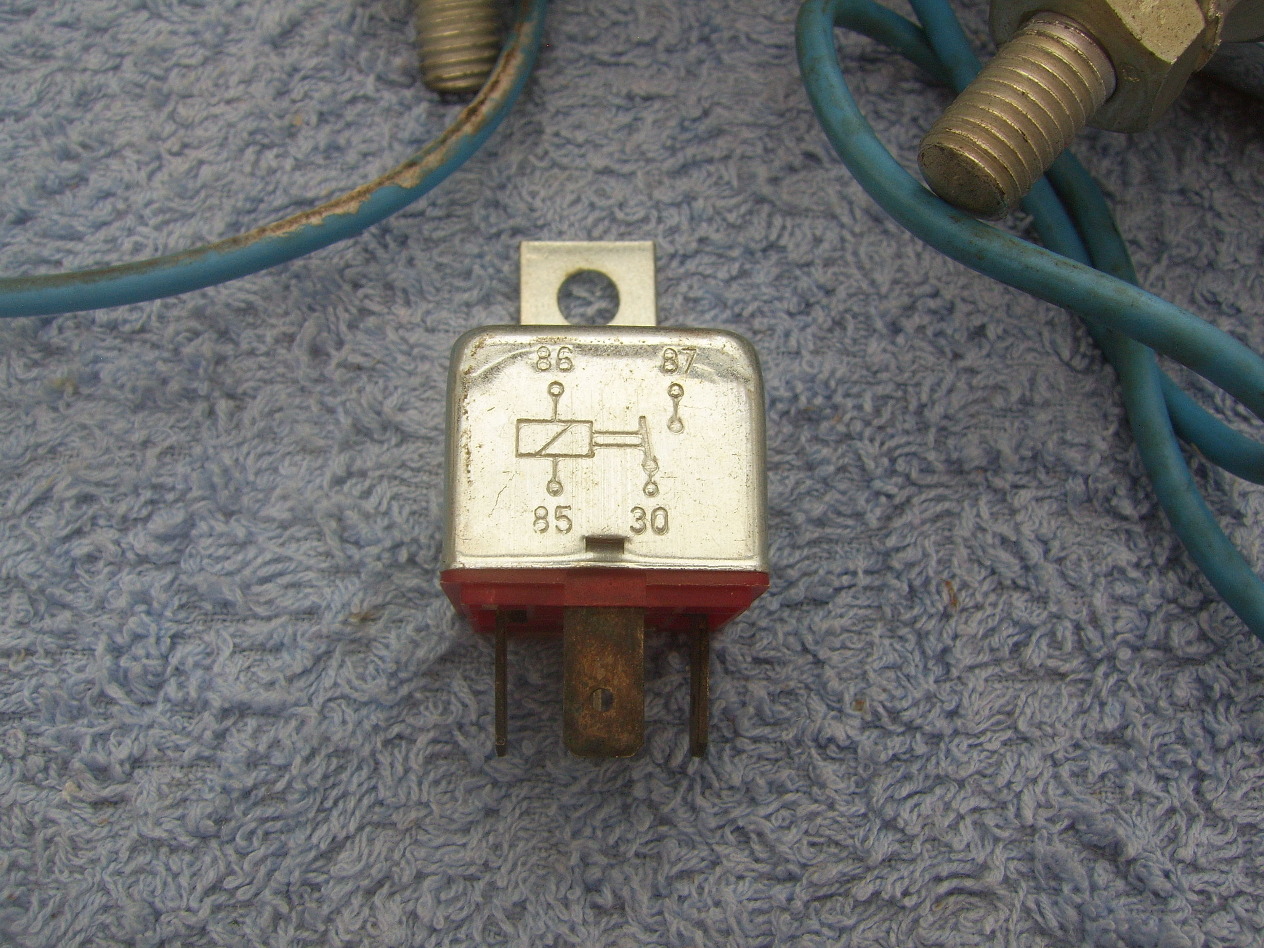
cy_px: 474
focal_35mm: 38
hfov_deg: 49.0
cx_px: 632
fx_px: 1388
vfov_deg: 37.7
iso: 50
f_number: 5.7
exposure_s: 1/100
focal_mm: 7.8
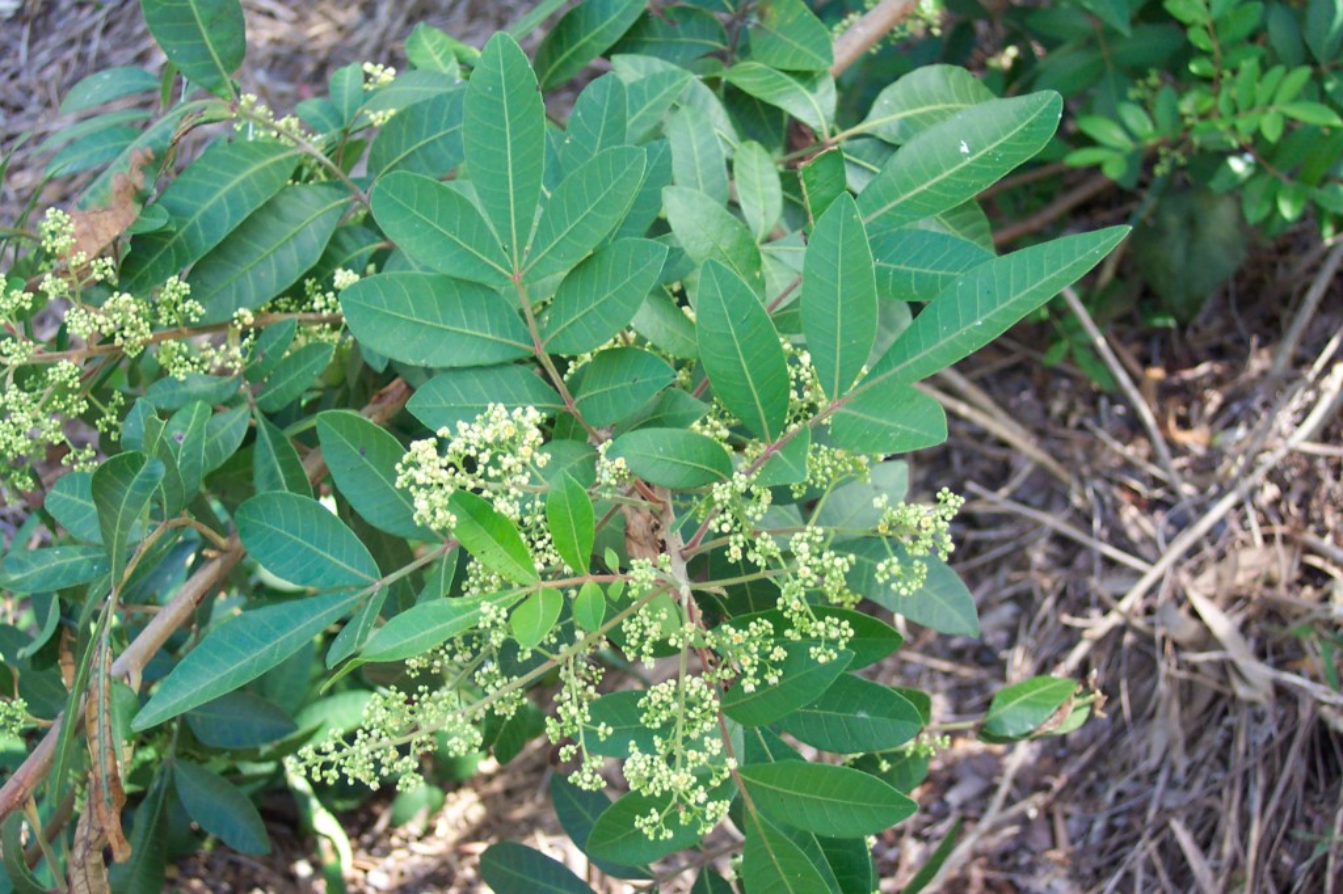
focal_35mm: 63
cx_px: 672
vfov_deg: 21.6
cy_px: 447
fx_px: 2349
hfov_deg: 31.9
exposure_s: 1/125
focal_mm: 13.3
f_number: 3.4
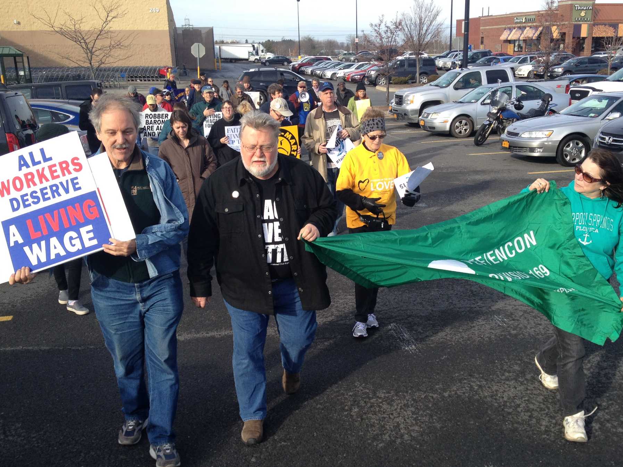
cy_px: 260
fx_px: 720
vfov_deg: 35.9
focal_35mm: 40
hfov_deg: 46.8
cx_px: 328
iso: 50
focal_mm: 4.3
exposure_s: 1/681
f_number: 2.4
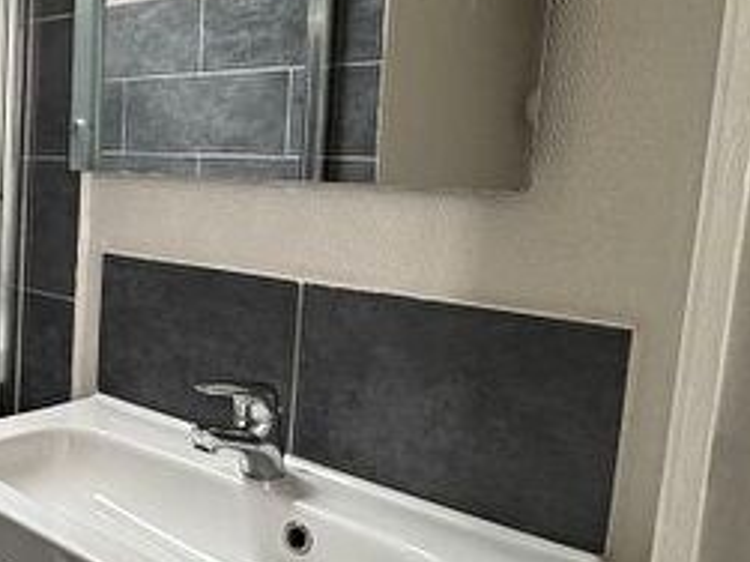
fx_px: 845
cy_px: 259
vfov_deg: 36.8
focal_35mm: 39
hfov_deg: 42.6
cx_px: 36
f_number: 2.2
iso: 500
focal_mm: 2.22
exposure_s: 1/60
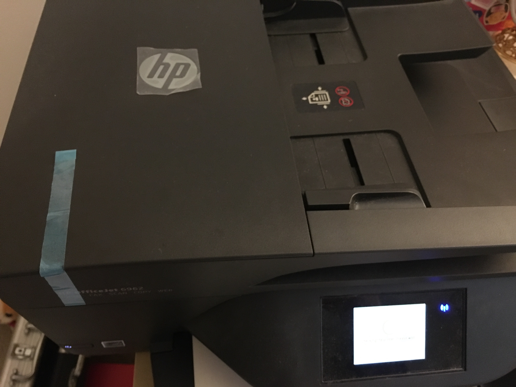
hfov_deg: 61.7
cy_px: 194
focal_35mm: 29
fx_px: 432
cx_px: 258
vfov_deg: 48.2
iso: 320
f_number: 2.2
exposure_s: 1/15
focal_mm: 4.15
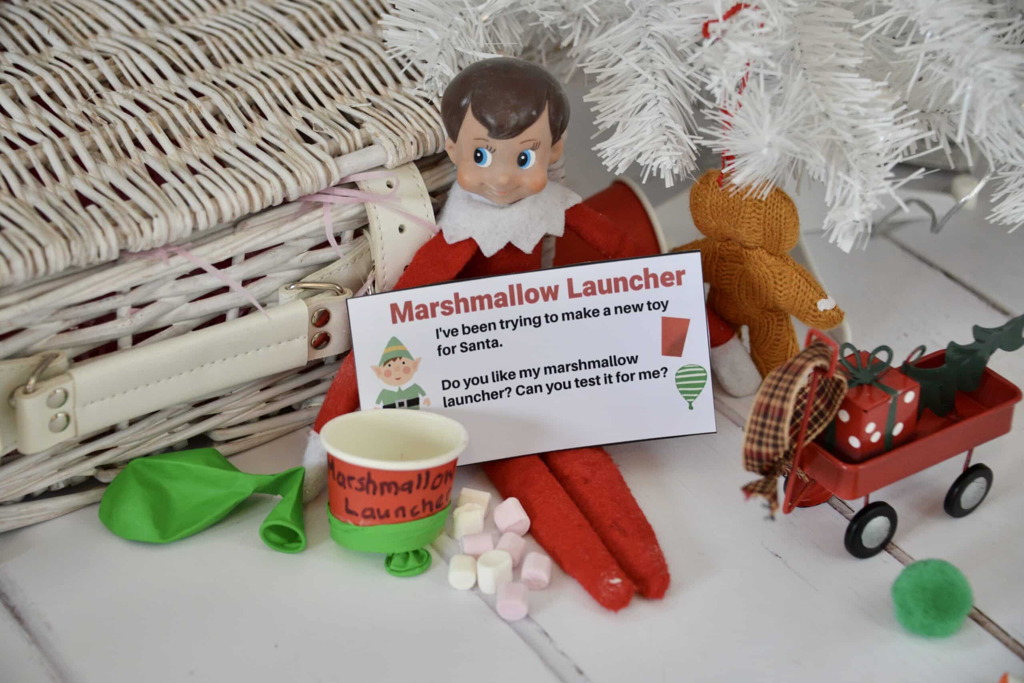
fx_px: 2618
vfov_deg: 14.9
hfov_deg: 22.1
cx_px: 512
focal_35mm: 92
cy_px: 342
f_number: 5.3
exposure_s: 1/125
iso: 2500
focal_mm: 92
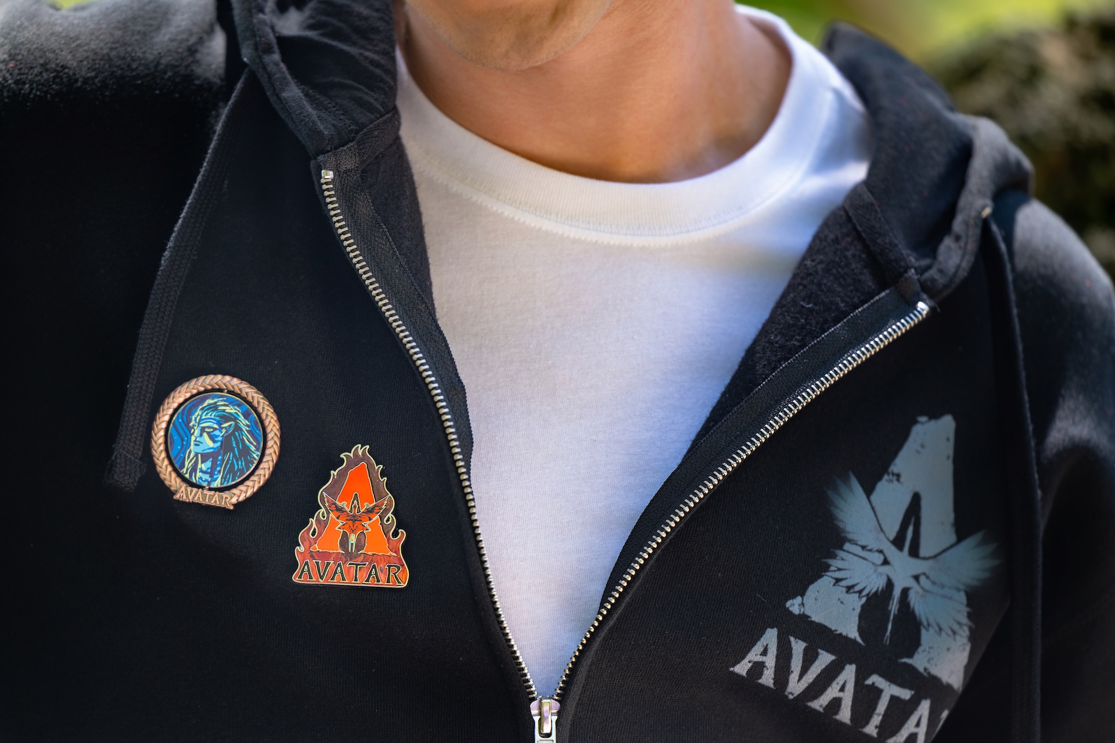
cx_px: 558
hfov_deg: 11.4
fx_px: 5575
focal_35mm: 180
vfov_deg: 7.6
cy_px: 372
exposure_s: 1/200
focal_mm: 180
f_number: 3.2
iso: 180
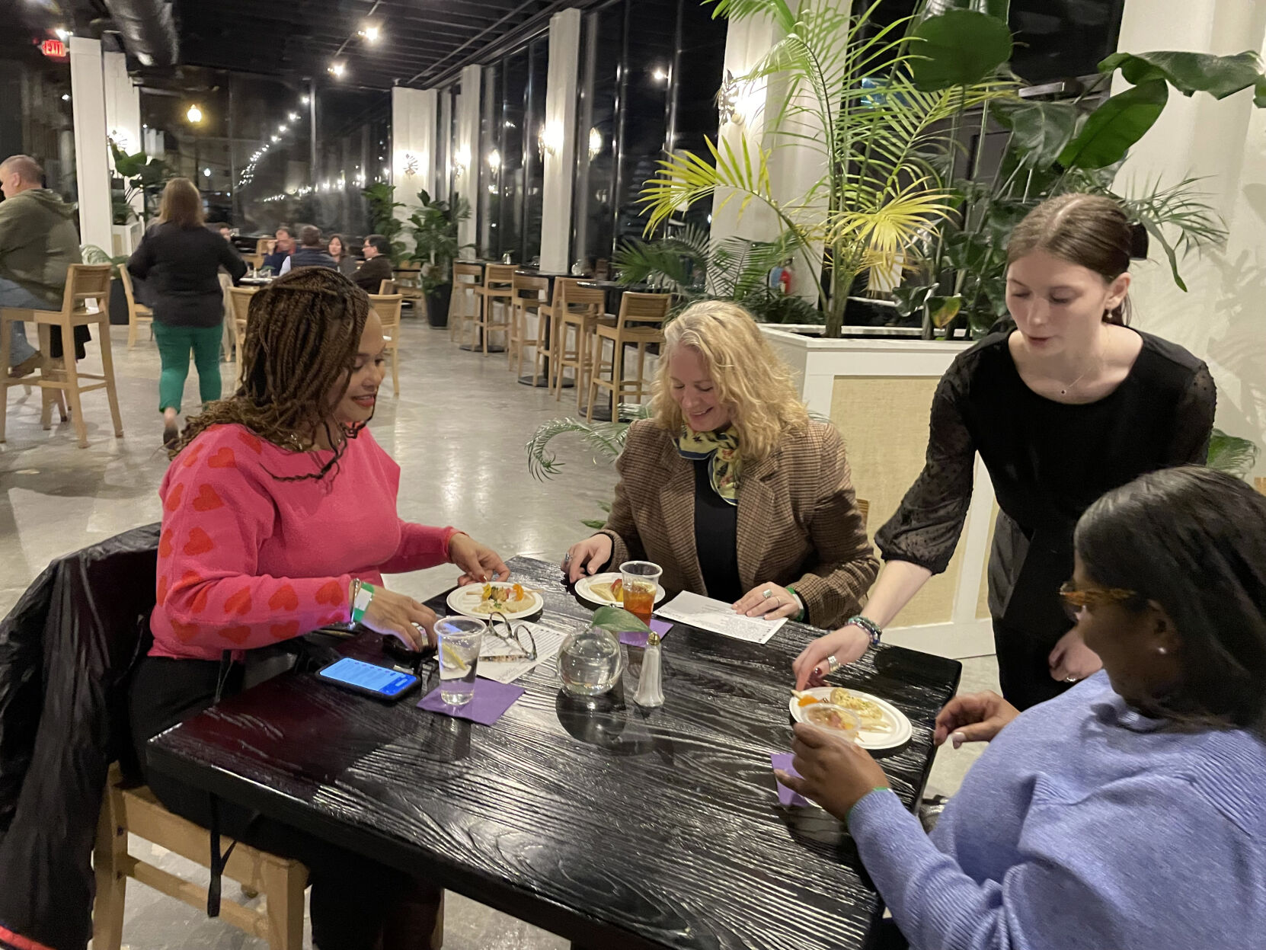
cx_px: 633
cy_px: 475
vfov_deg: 53.1
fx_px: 951
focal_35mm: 26
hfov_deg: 67.3
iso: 500
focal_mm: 4.2
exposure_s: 1/30
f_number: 1.6
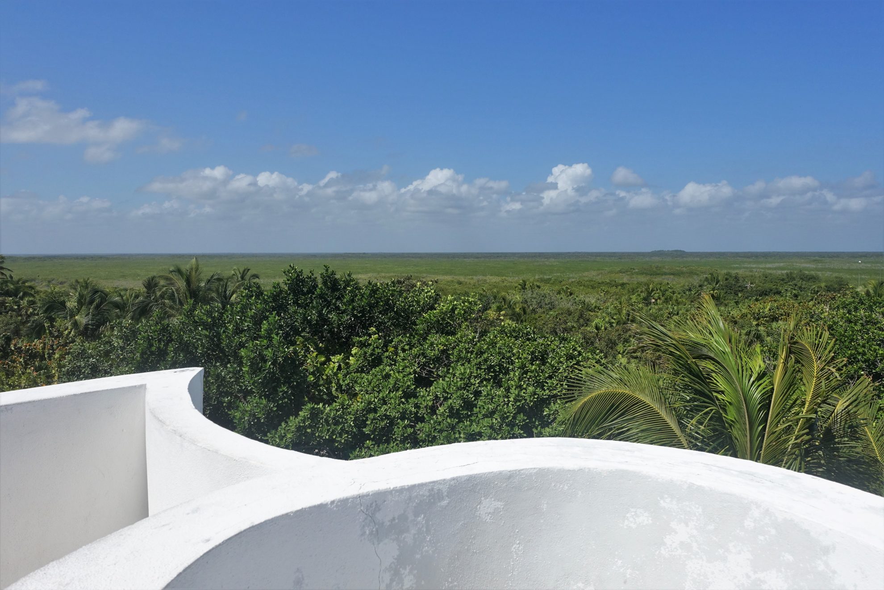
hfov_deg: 73.7
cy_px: 295
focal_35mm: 24
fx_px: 589
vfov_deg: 53.1
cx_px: 442
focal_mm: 8.8
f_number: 5.6
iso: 250
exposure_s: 1/250
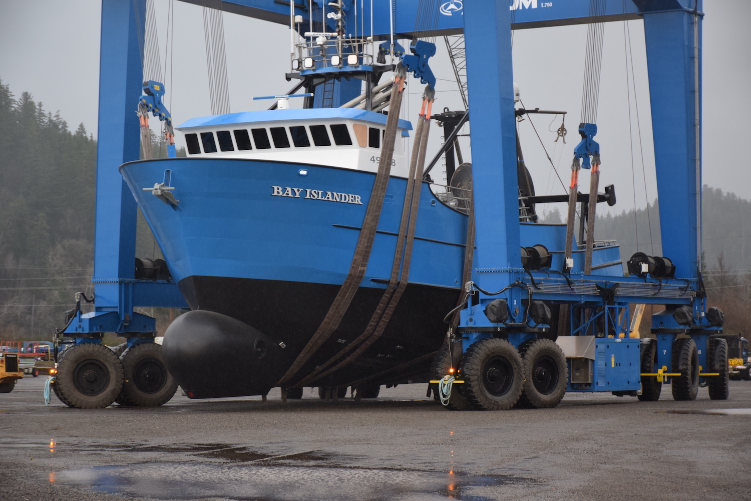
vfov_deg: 13.0
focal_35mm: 105
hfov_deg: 19.5
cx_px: 376
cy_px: 250
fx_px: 2190
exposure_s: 1/250
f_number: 5
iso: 640
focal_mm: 70
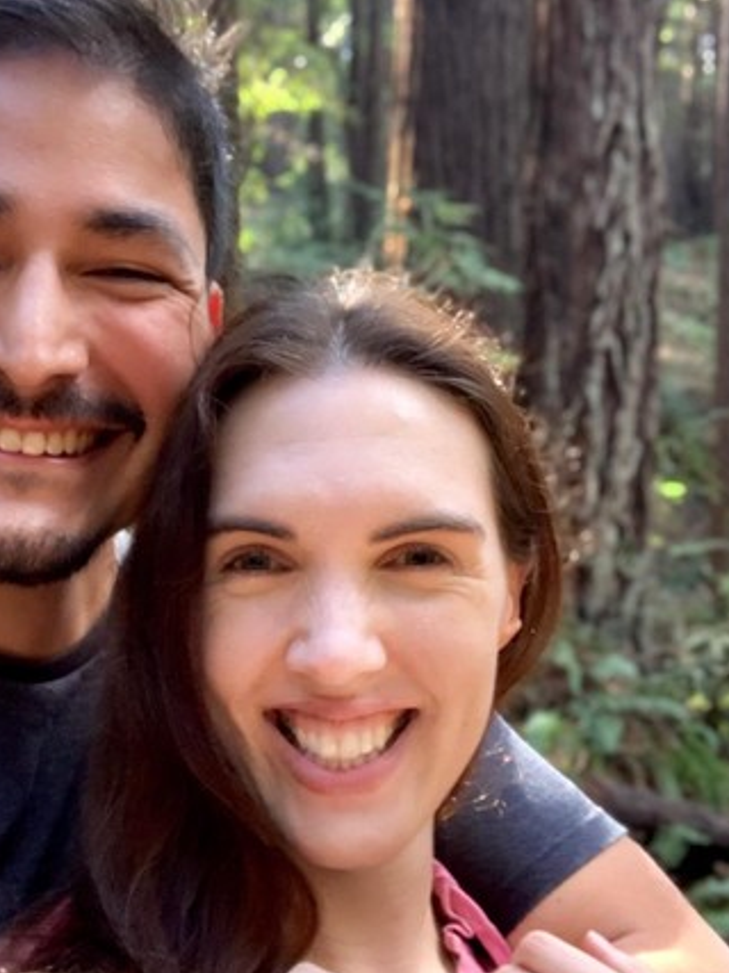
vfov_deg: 39.4
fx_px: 1348
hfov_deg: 29.8
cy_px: 618
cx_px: 198
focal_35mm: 48
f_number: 2.2
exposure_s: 1/57
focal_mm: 2.87
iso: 320
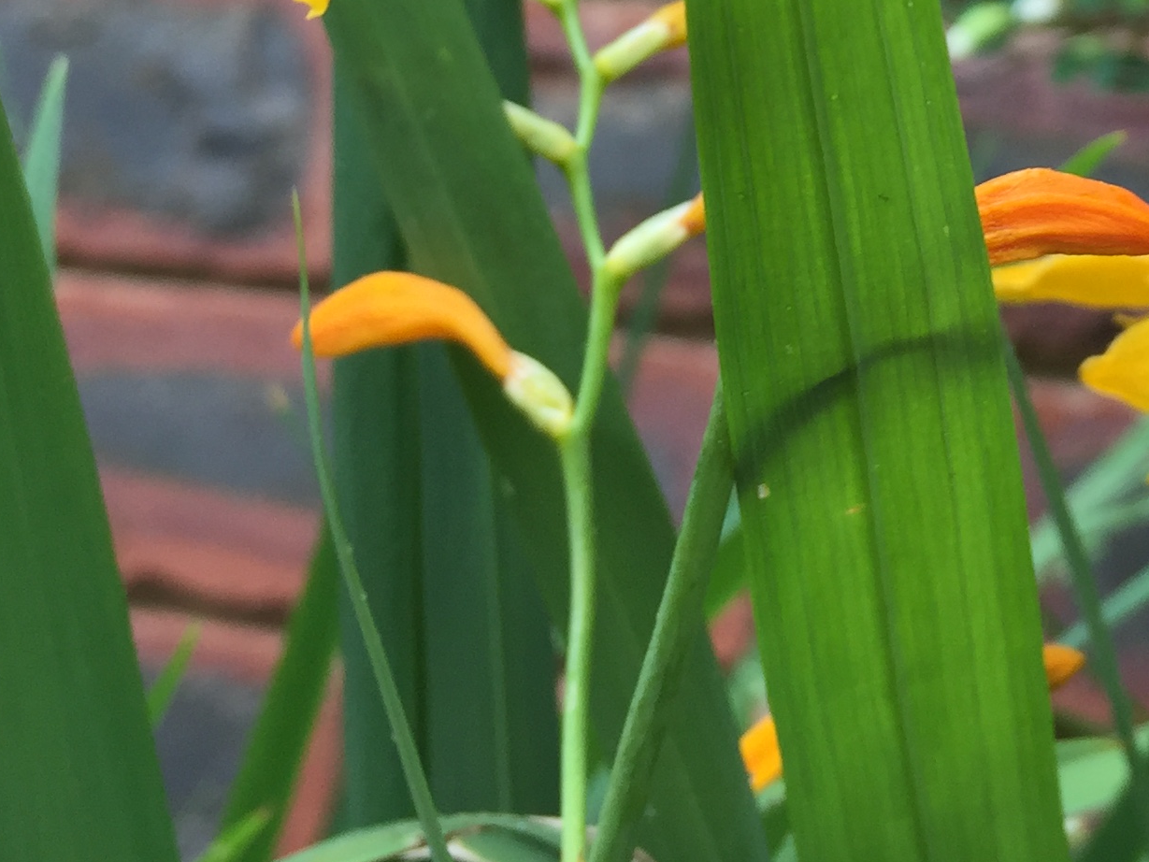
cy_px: -239
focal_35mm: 77
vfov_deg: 18.0
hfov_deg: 25.2
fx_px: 2556
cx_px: 796
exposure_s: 1/106
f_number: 2.2
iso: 32
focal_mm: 4.15
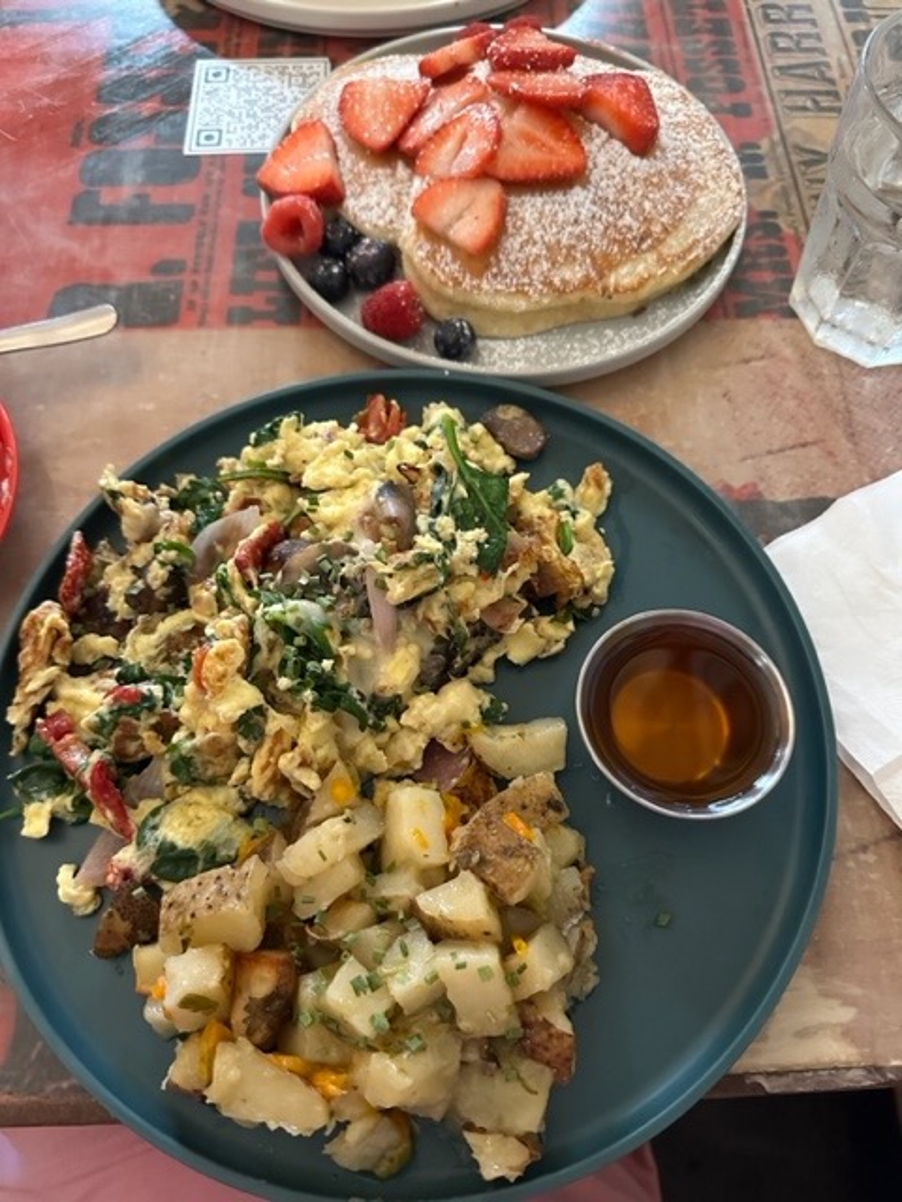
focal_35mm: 24
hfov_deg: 56.8
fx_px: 834
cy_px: 601
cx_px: 451
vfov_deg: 71.6
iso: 1000
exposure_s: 1/40
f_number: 1.78
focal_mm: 6.86
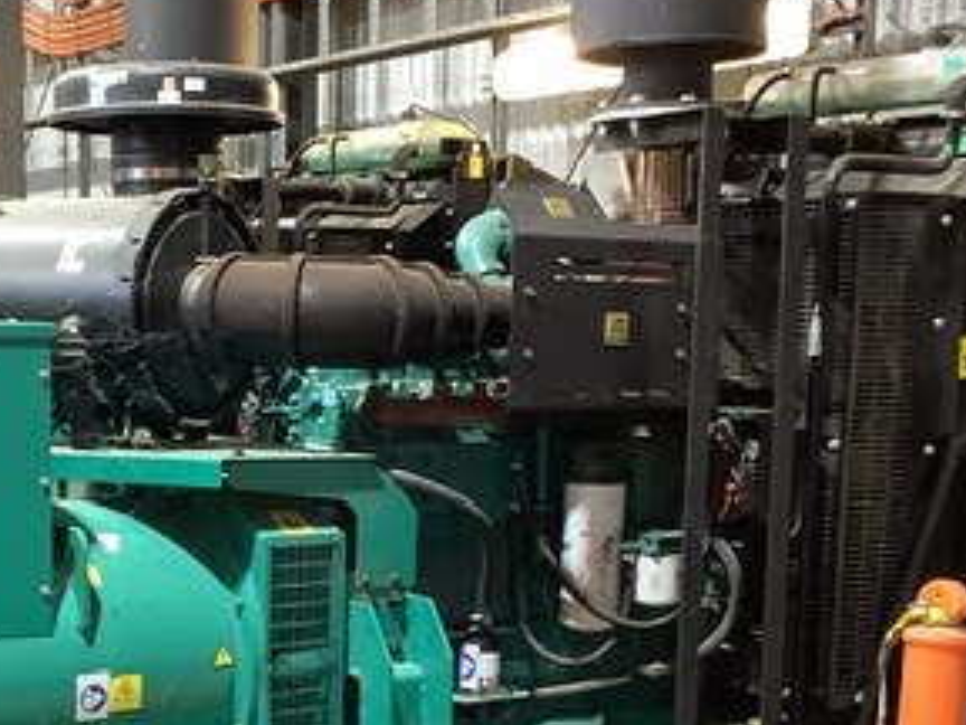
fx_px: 1926
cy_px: 648
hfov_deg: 27.9
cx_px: 268
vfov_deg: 20.9
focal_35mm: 69
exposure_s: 1/33
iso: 250
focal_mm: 3.3
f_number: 2.4
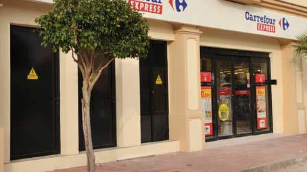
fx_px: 415
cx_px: 167
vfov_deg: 23.4
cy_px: 65
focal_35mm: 51
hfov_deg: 40.6
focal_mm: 26
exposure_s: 1/125
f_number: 11
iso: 200
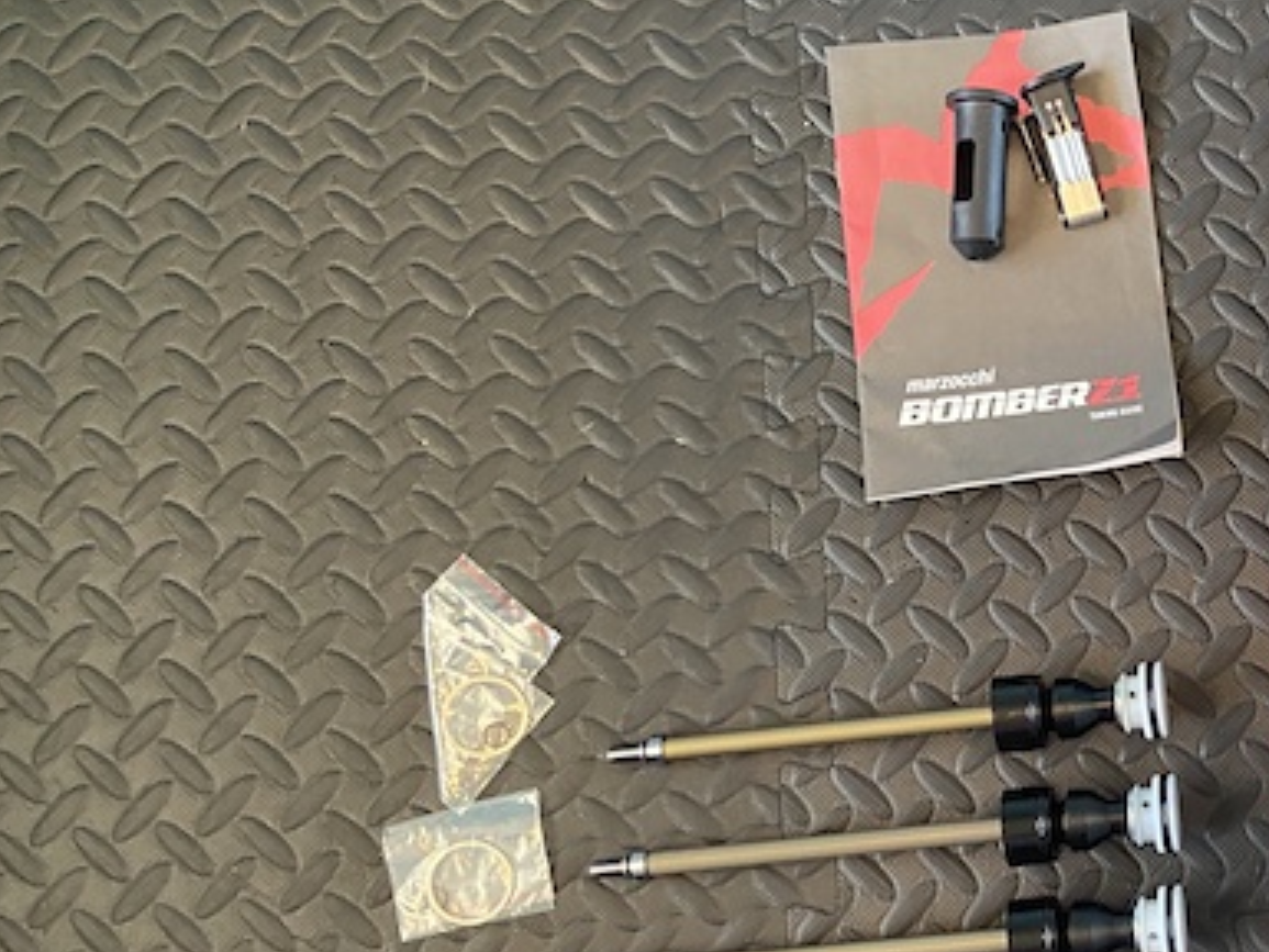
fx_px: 1980
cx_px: 1249
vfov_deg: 27.0
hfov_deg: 32.8
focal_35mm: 54
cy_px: 537
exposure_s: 1/40
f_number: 1.8
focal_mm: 4.25
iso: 500
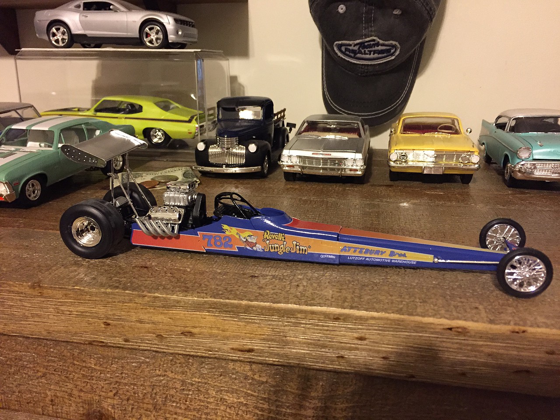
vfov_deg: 48.2
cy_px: 210
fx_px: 469
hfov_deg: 61.7
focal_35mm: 29
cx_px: 280
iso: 250
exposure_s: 1/20
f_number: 2.2
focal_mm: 4.15
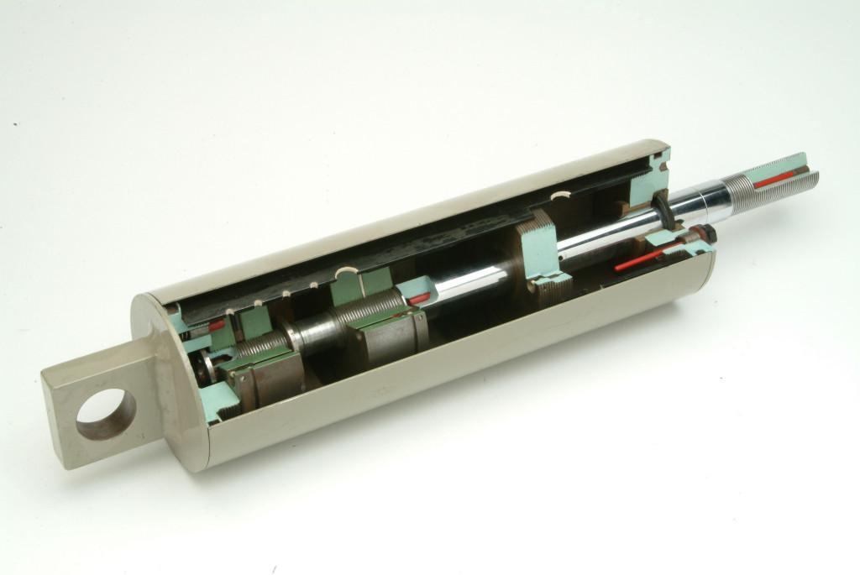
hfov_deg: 29.8
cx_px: 430
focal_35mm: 68
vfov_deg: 20.2
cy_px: 288
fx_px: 1614
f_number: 22
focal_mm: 45
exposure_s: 1/125
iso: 100
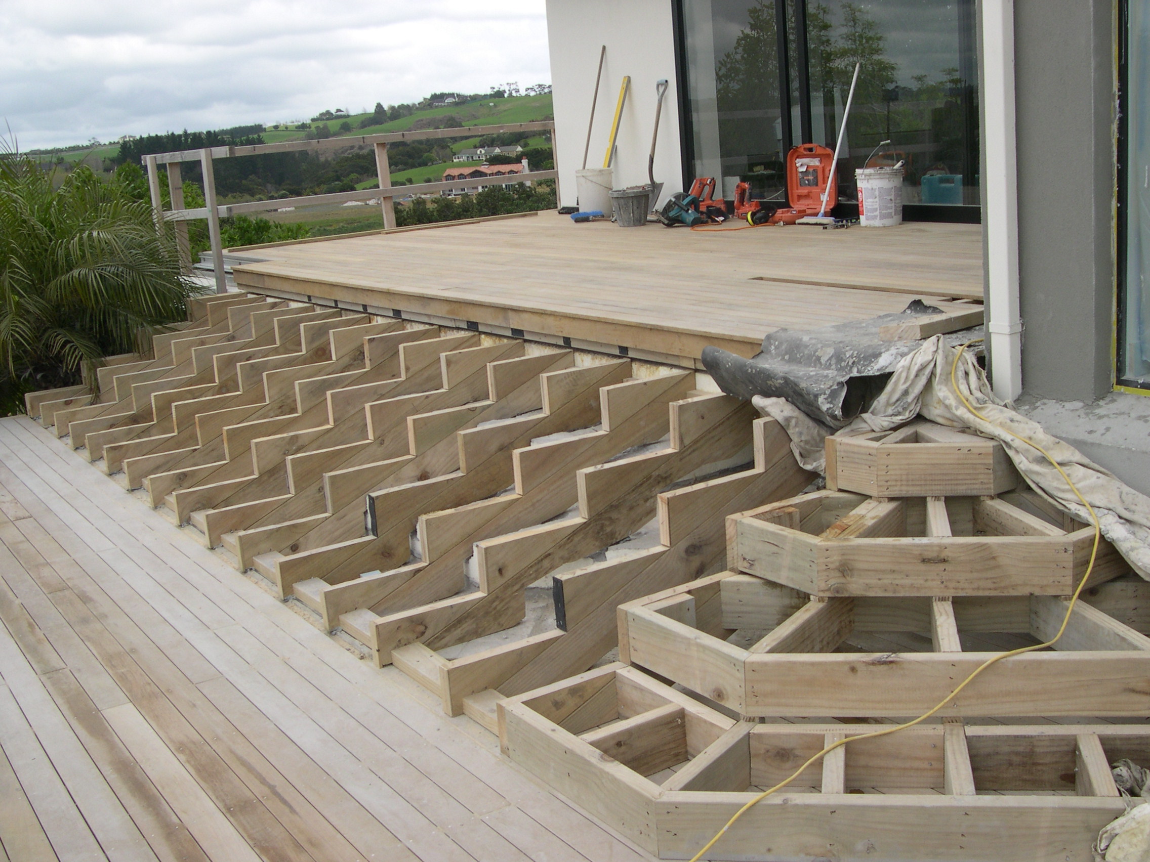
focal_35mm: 38
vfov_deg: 37.7
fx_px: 1262
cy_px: 431
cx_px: 575
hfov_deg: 49.0
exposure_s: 1/98
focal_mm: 8
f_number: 7.6
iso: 100
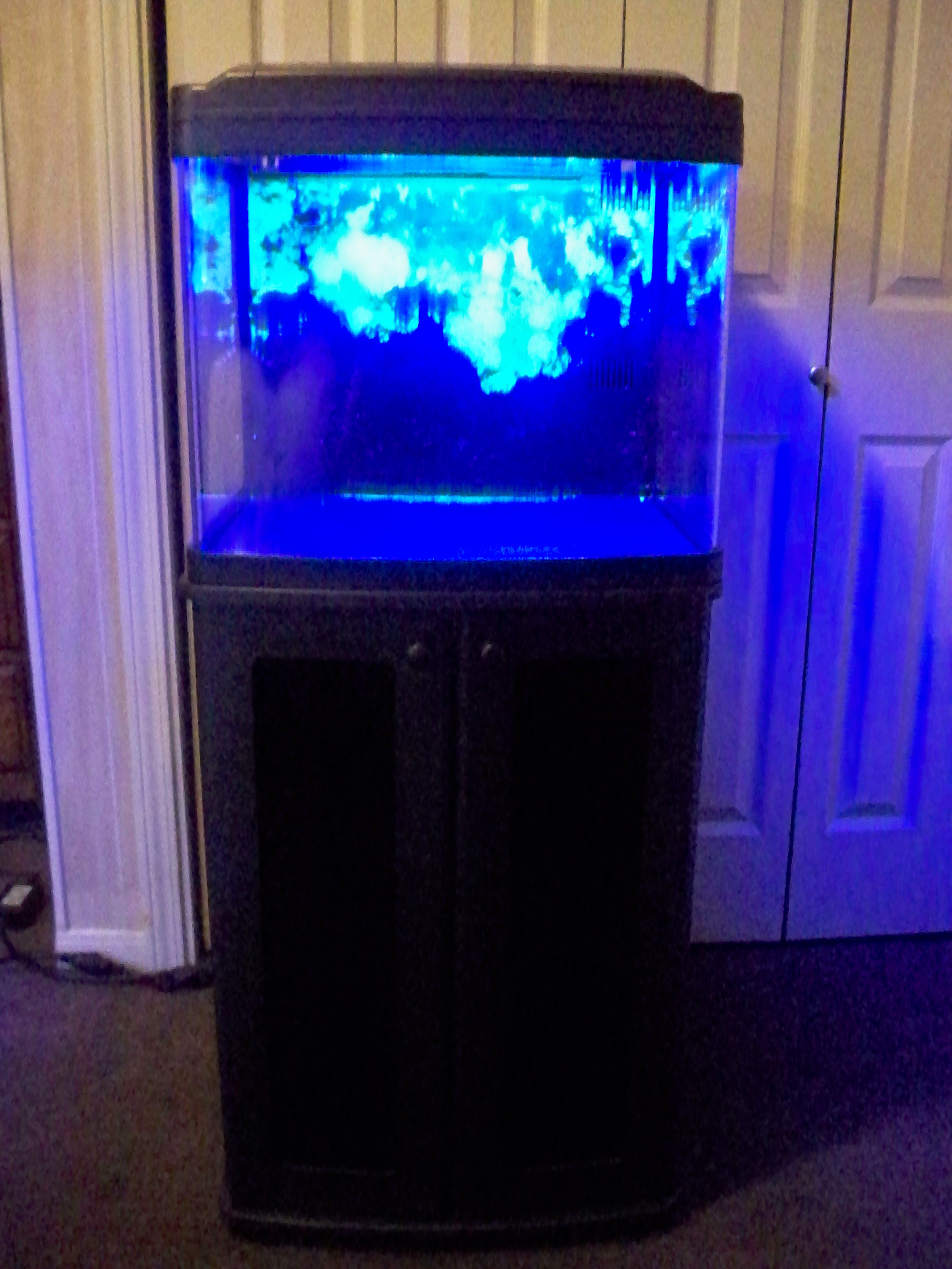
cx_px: 476
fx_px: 1283
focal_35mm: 35
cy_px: 634
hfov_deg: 40.7
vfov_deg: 52.6
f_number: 3.1
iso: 3200
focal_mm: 6.3
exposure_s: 1/60
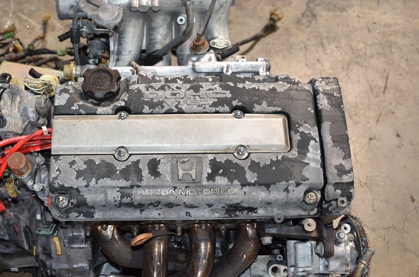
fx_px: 488
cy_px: 139
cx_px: 164
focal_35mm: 42
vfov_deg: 31.8
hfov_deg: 46.2
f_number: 3.5
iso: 800
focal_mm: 20
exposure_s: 1/60
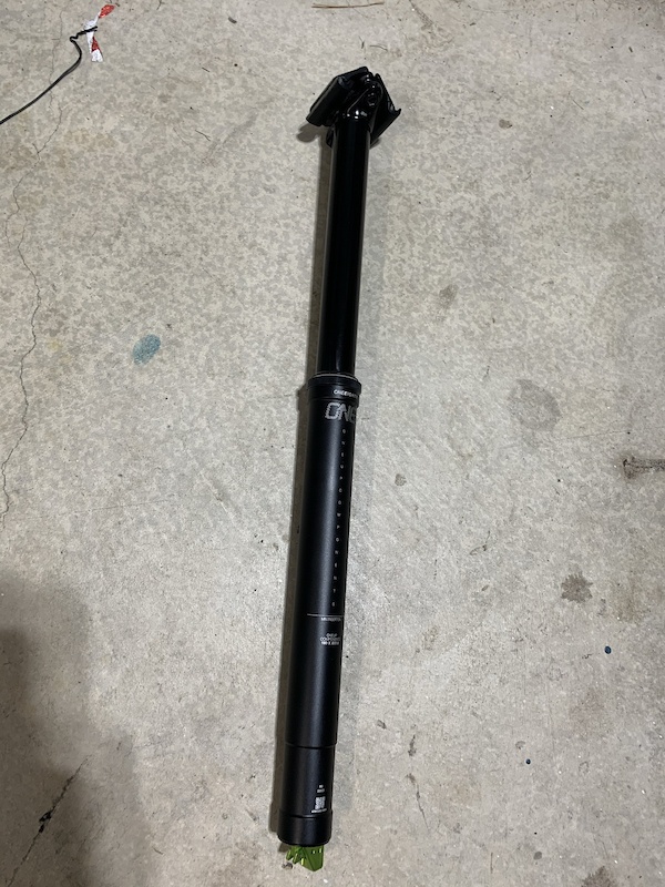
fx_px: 666
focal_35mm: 26
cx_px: 332
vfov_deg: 67.3
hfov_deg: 53.1
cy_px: 444
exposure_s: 1/60
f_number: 1.8
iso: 64
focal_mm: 4.25
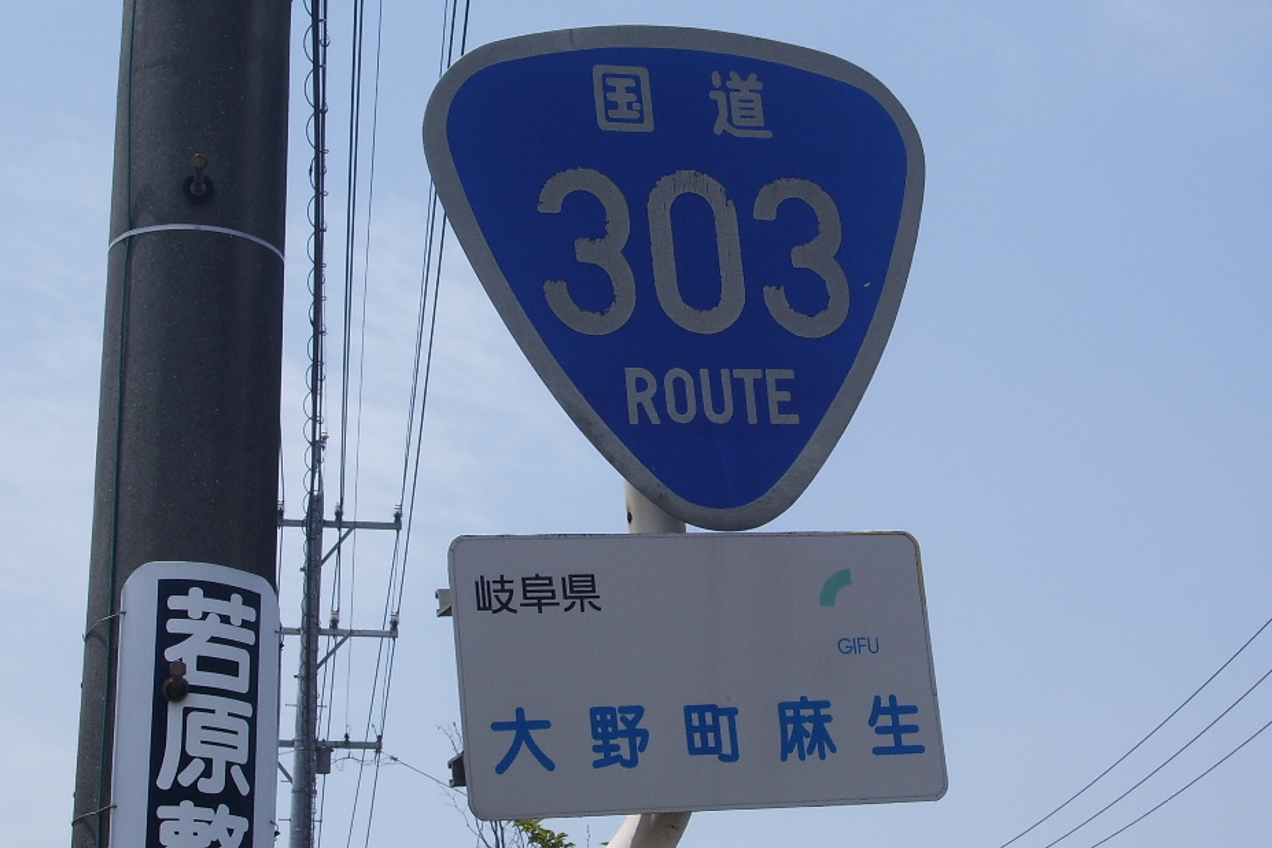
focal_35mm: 85
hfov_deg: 23.9
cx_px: 657
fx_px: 3003
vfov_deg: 16.1
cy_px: 392
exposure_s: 1/320
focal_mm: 12.2
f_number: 6.2
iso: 50
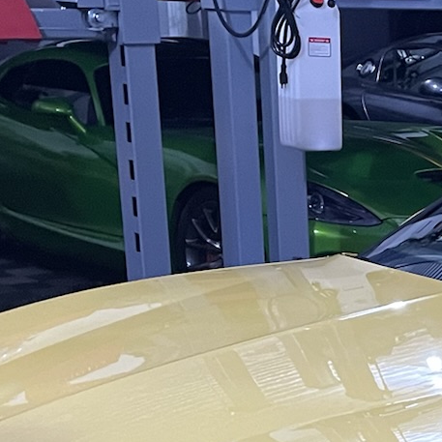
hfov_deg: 16.2
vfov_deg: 16.1
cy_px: 562
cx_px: 542
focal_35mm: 103
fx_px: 1488
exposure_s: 1/60
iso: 500
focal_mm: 4.2
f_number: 1.6
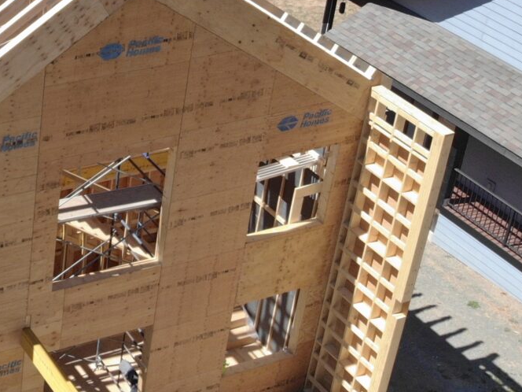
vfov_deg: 19.4
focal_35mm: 74
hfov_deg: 23.7
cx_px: -130
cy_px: 14
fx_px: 1116
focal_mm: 4.5
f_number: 2.8
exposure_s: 1/583
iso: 100
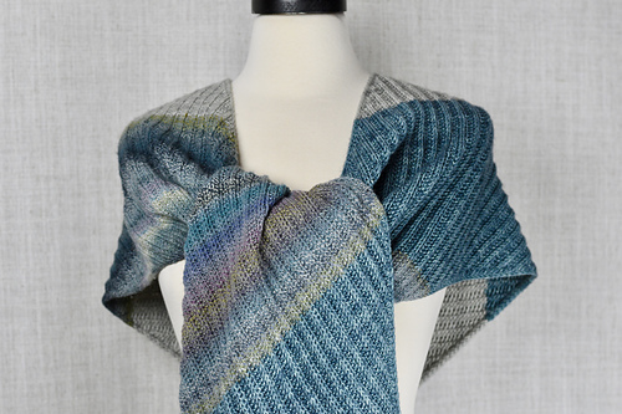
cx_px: 311
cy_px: 207
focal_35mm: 75
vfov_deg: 18.2
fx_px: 1295
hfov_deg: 27.0
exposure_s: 1/100
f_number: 4.5
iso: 900
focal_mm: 50
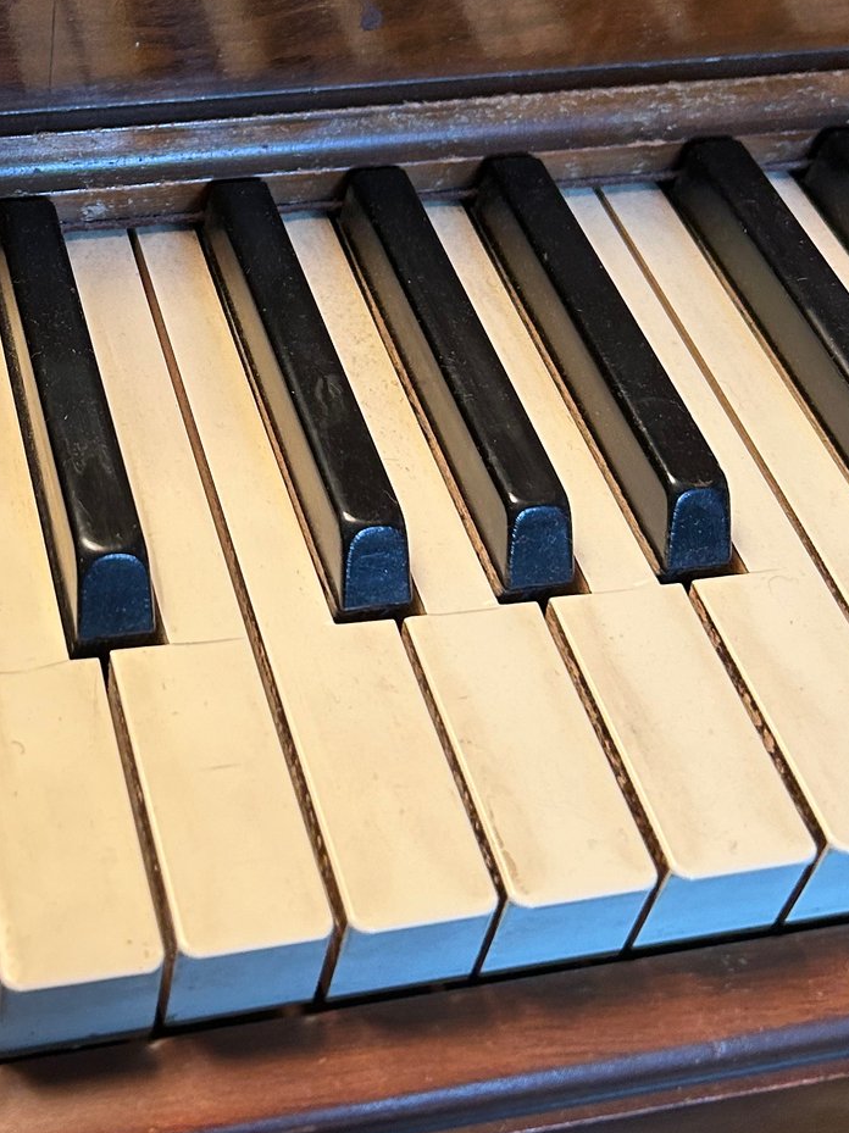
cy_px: 216
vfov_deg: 33.3
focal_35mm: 56
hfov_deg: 25.4
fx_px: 1833
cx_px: 113
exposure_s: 1/120
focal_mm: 5.7
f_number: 1.5
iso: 125
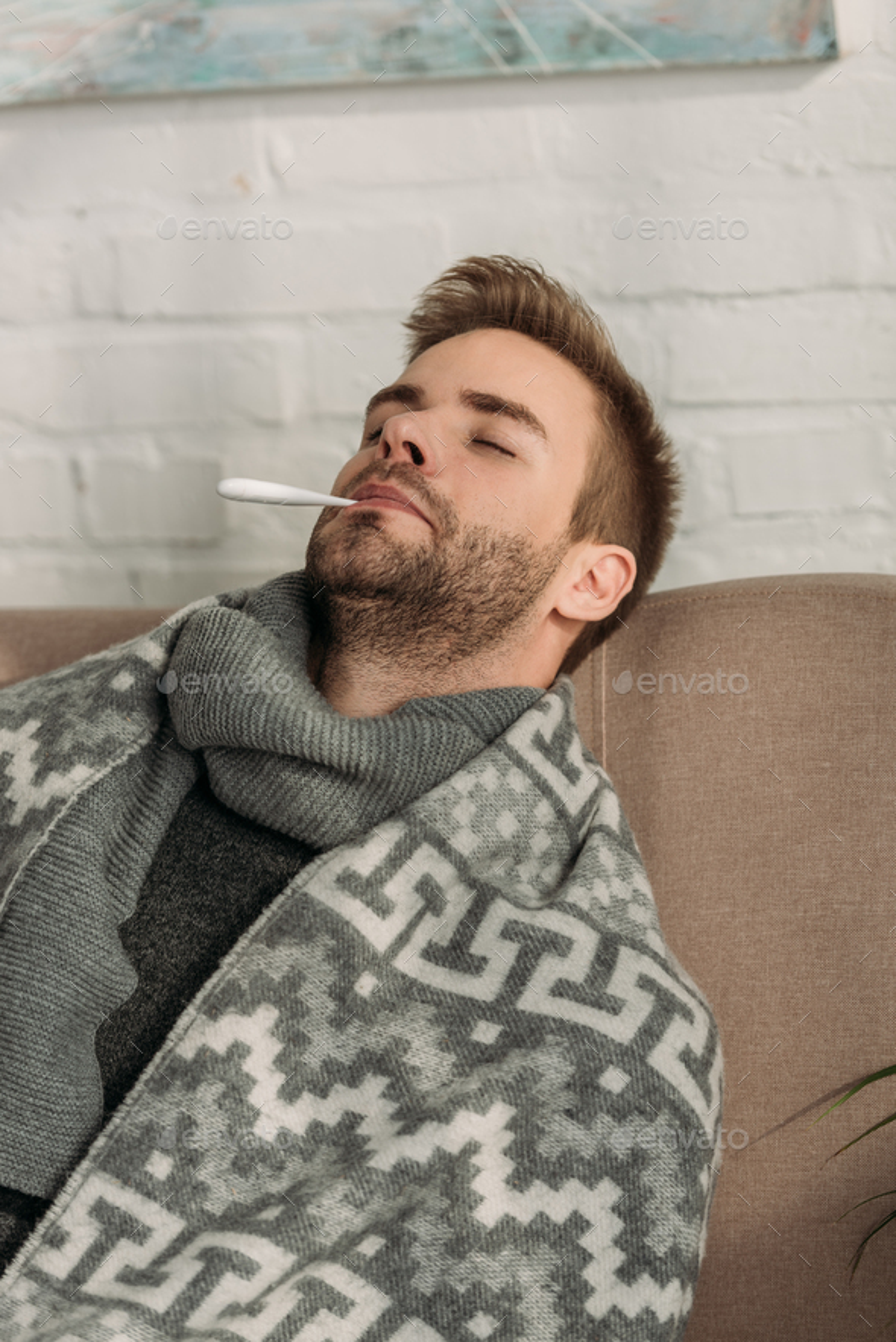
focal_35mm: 122
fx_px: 4551
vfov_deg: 16.8
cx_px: 448
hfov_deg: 11.2
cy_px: 671
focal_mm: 122
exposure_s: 1/250
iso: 64
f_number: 3.5
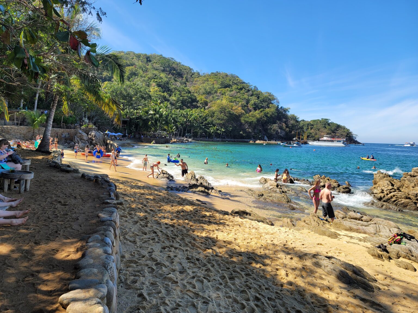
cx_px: 209
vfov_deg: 54.9
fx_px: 302
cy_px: 156
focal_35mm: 25
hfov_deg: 69.4
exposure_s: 1/603
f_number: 1.8
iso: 20
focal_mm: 7
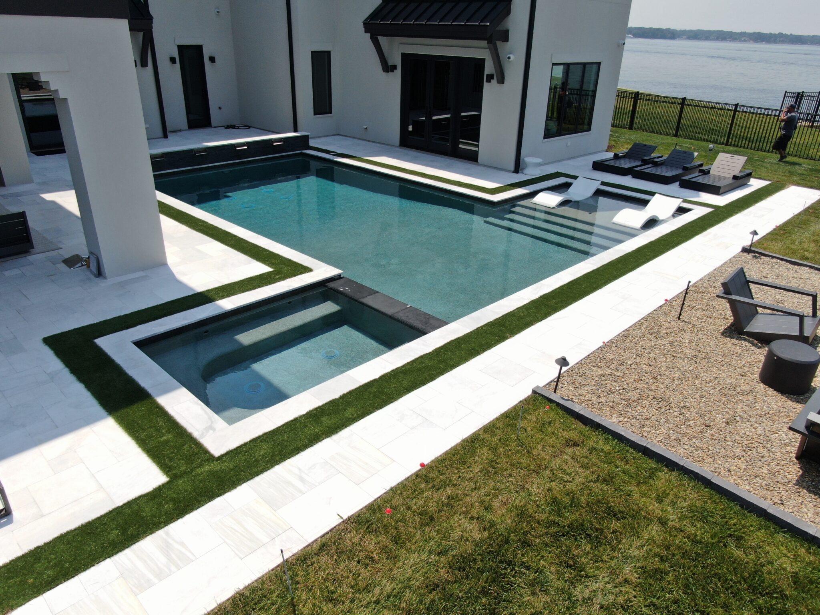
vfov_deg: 56.8
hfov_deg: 71.6
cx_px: 410
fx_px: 569
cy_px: 308
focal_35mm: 24
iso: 100
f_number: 2.8
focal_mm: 4.39
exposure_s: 1/1600
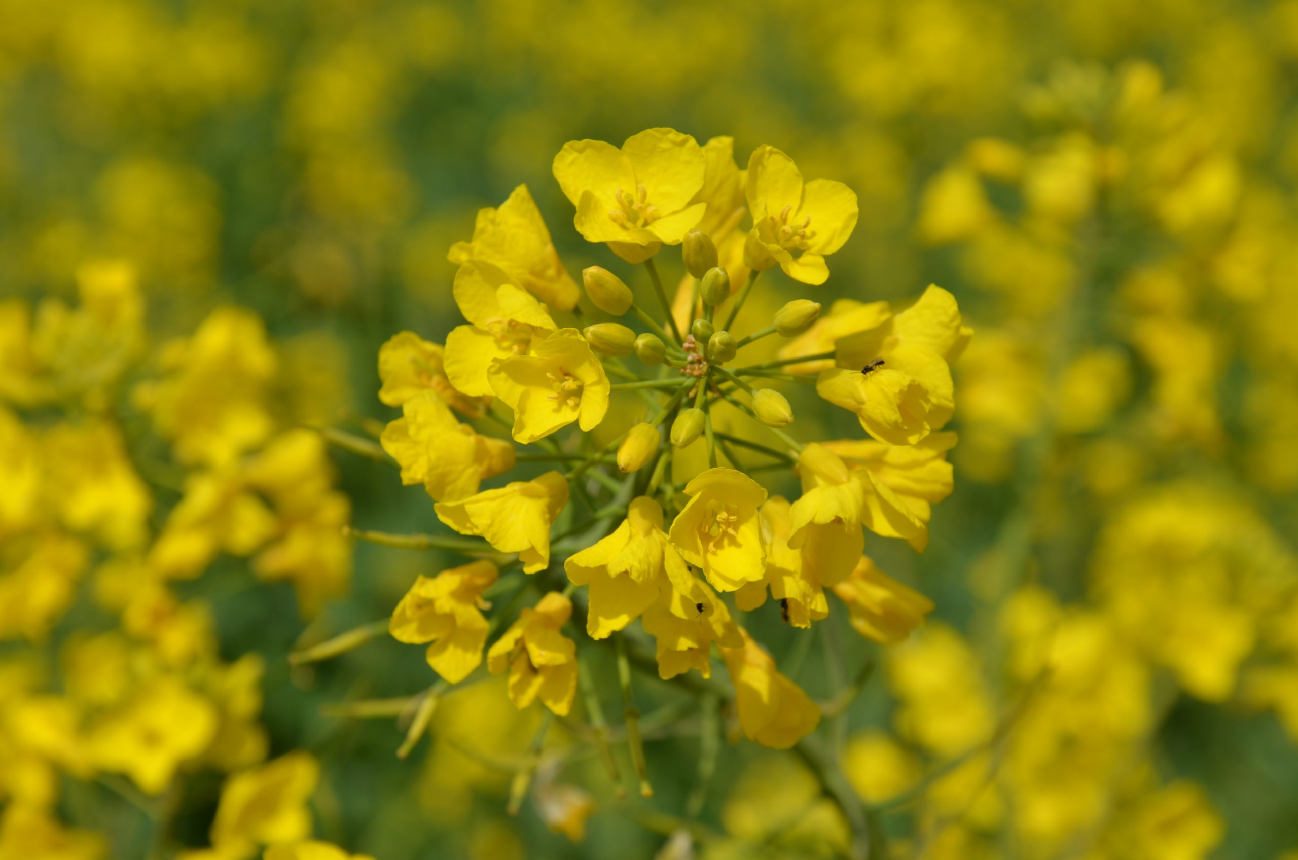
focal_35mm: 128
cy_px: 430
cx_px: 649
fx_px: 4588
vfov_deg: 10.7
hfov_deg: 16.1
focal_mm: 85
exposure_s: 1/400
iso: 100
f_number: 10
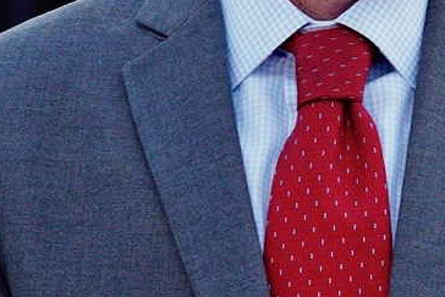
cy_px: 90
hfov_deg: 3.3
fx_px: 7629
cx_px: 523
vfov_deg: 2.2
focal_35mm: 617
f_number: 4.5
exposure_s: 1/250
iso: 800
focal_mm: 93
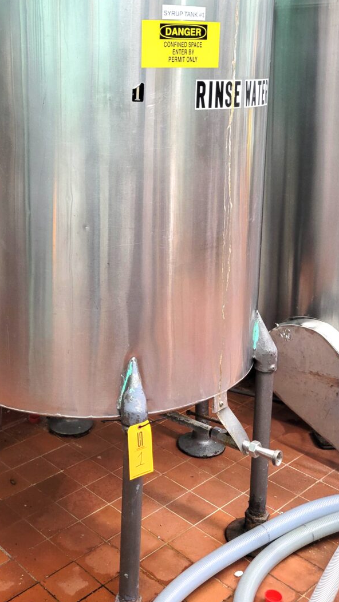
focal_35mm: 42
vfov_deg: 47.6
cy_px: 201
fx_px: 671
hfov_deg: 28.1
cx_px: 98
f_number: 1.8
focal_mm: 5.4
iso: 250
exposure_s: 1/60
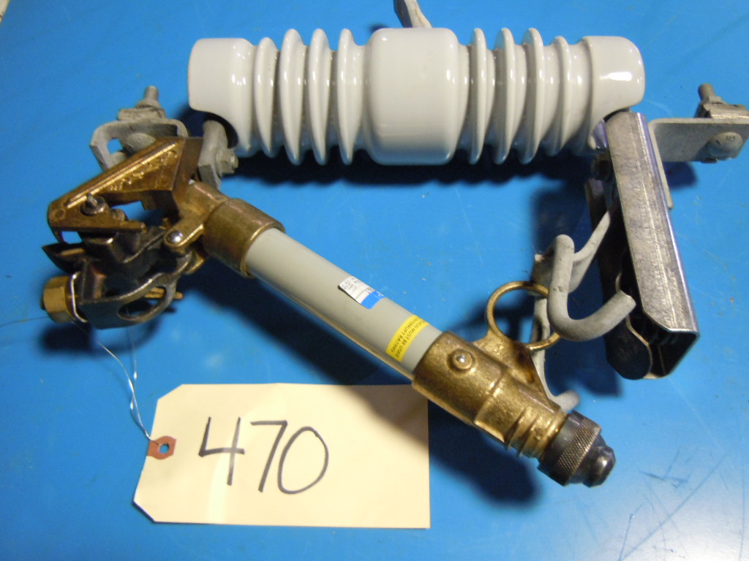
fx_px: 649
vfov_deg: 46.8
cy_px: 280
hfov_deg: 60.0
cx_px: 374
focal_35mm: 30
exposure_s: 1/25
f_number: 3.5
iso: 400
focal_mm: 5.4
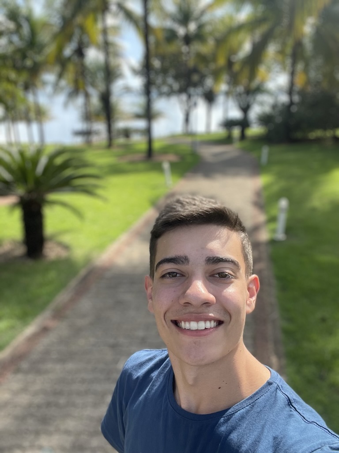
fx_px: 392
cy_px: 226
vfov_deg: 60.0
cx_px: 170
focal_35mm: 30
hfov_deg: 46.8
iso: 25
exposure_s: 1/149
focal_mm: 2.71
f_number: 2.2
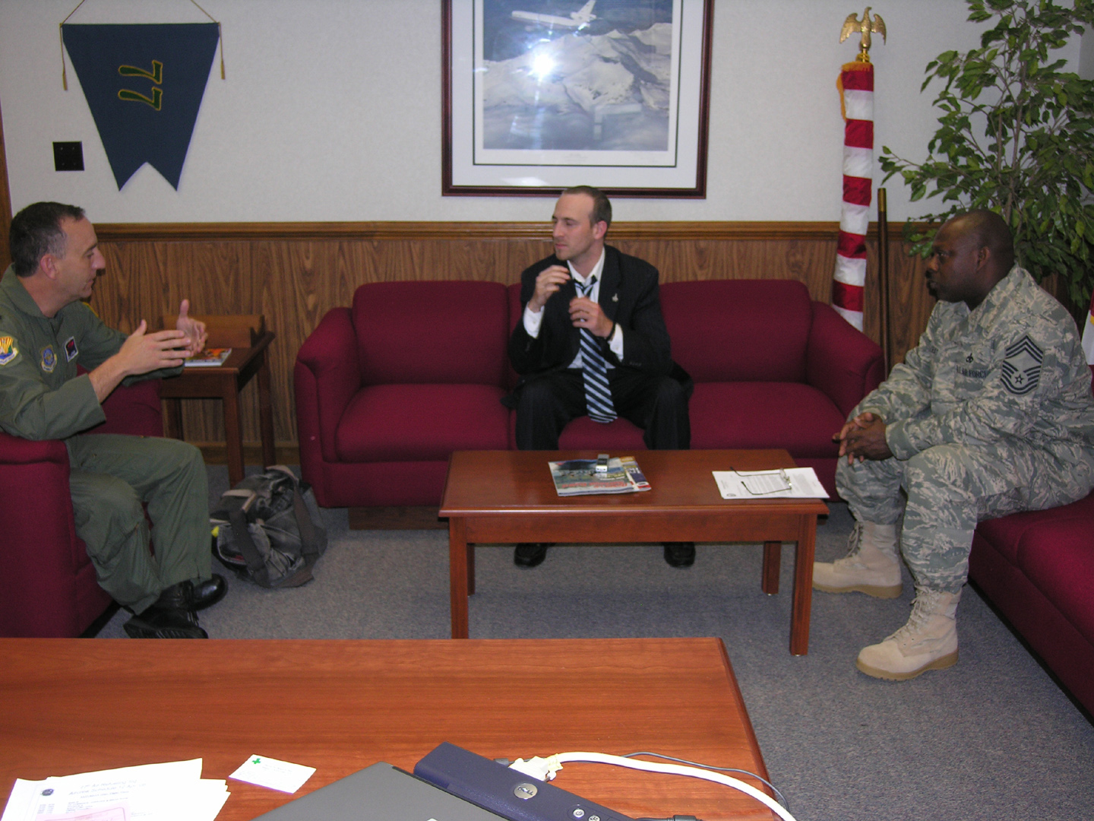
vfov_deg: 38.7
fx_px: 1169
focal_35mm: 37
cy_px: 410
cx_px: 547
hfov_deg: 50.1
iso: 76
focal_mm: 9.3
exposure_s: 1/60.1
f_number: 3.1
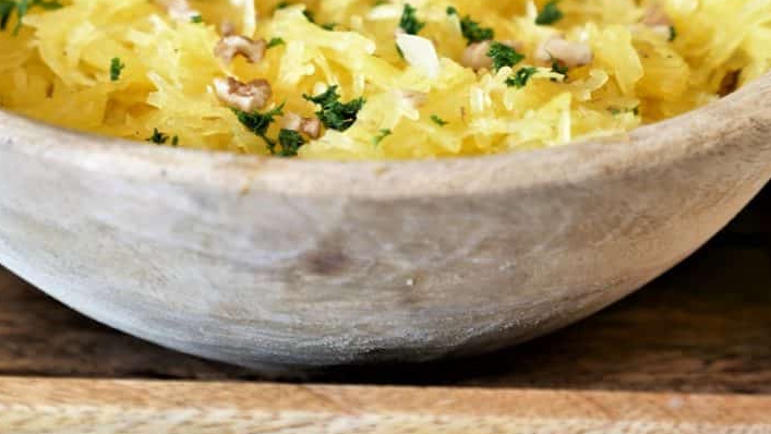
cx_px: 324
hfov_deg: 21.1
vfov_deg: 12.0
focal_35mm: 101
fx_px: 2065
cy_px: 93
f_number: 2.8
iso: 800
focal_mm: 32
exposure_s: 1/25
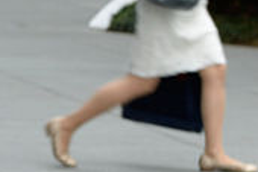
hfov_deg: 6.4
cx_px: -451
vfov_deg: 4.5
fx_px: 2155
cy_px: 236
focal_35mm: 301
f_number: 5.6
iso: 100
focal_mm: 50
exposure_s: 1/60
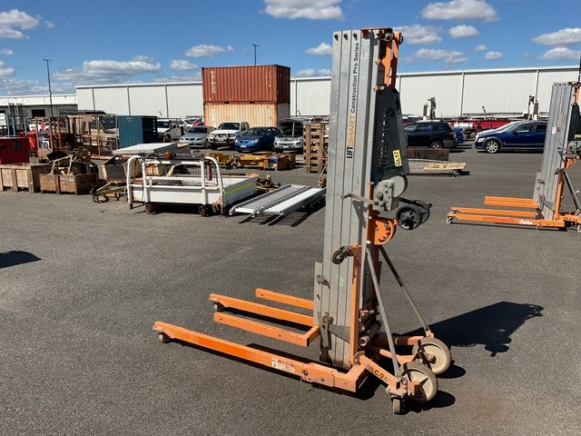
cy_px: 218
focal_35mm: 29
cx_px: 290
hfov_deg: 61.7
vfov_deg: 48.2
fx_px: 487
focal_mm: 3
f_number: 1.8
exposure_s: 1/3125
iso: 16
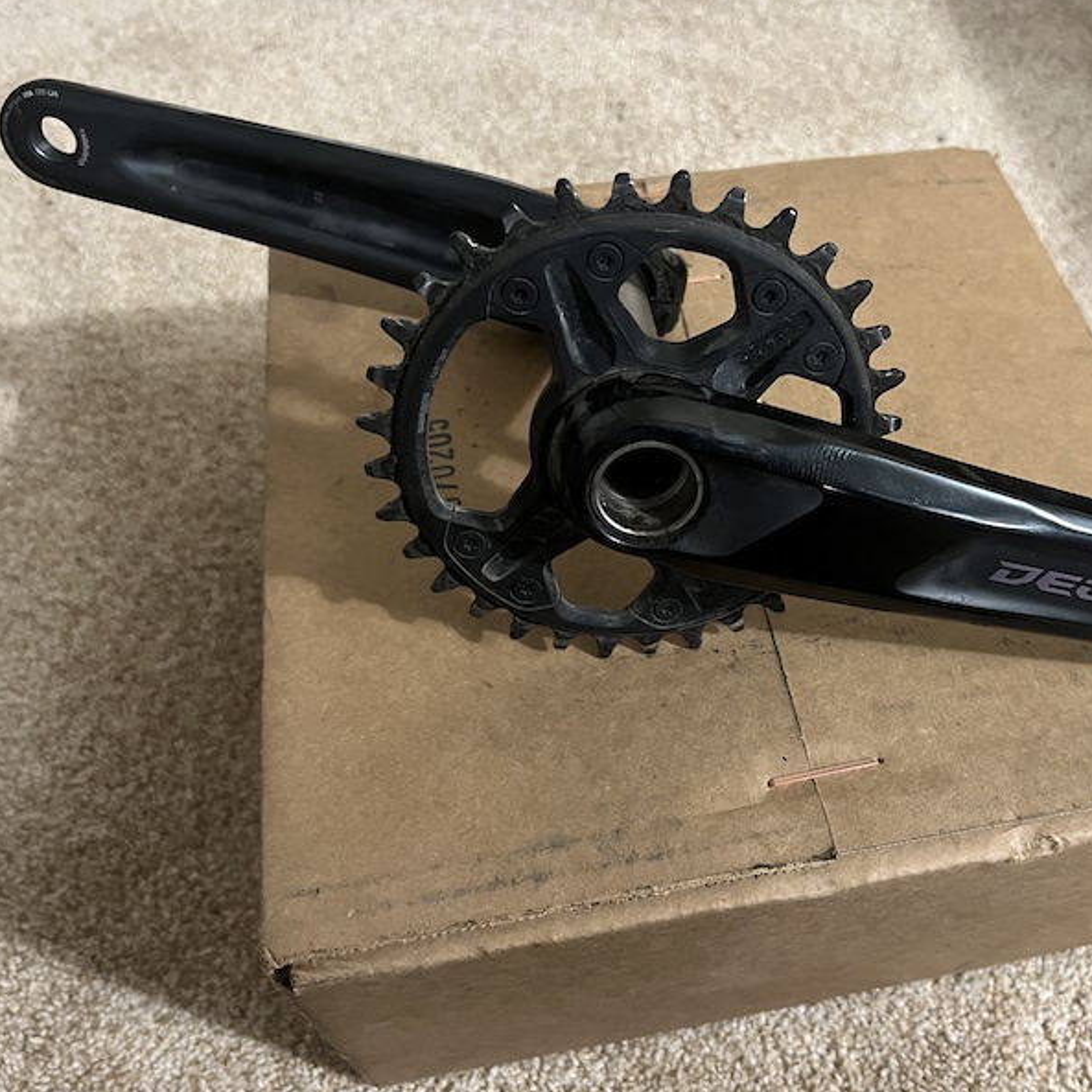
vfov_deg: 52.5
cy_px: 543
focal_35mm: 31
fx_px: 1106
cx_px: 670
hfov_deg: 52.1
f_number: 1.5
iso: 640
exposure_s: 1/40
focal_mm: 5.7
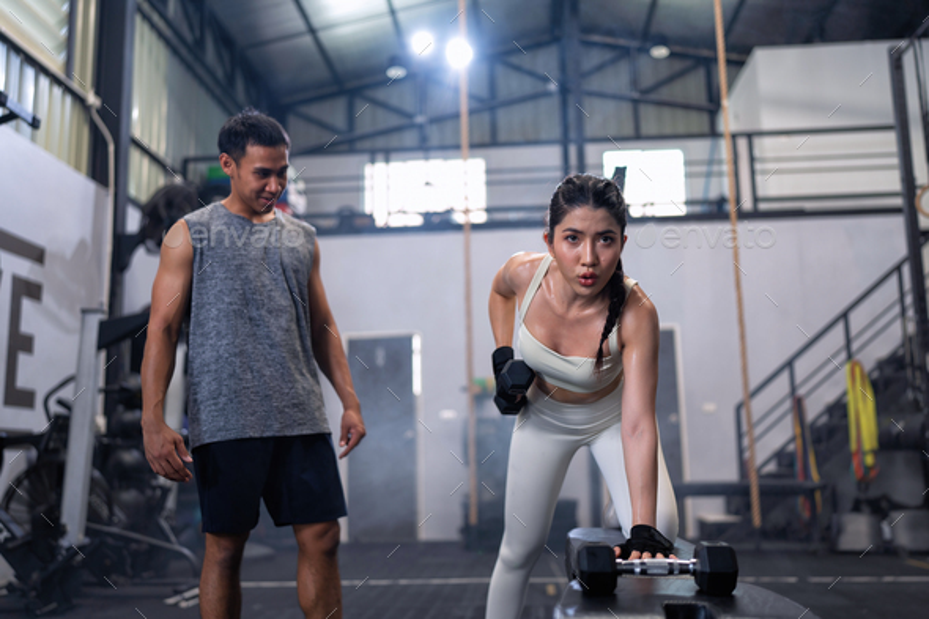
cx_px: 464
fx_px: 903
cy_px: 310
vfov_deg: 37.8
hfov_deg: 54.4
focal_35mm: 35
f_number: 1.4
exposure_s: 1/250
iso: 100
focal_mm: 35
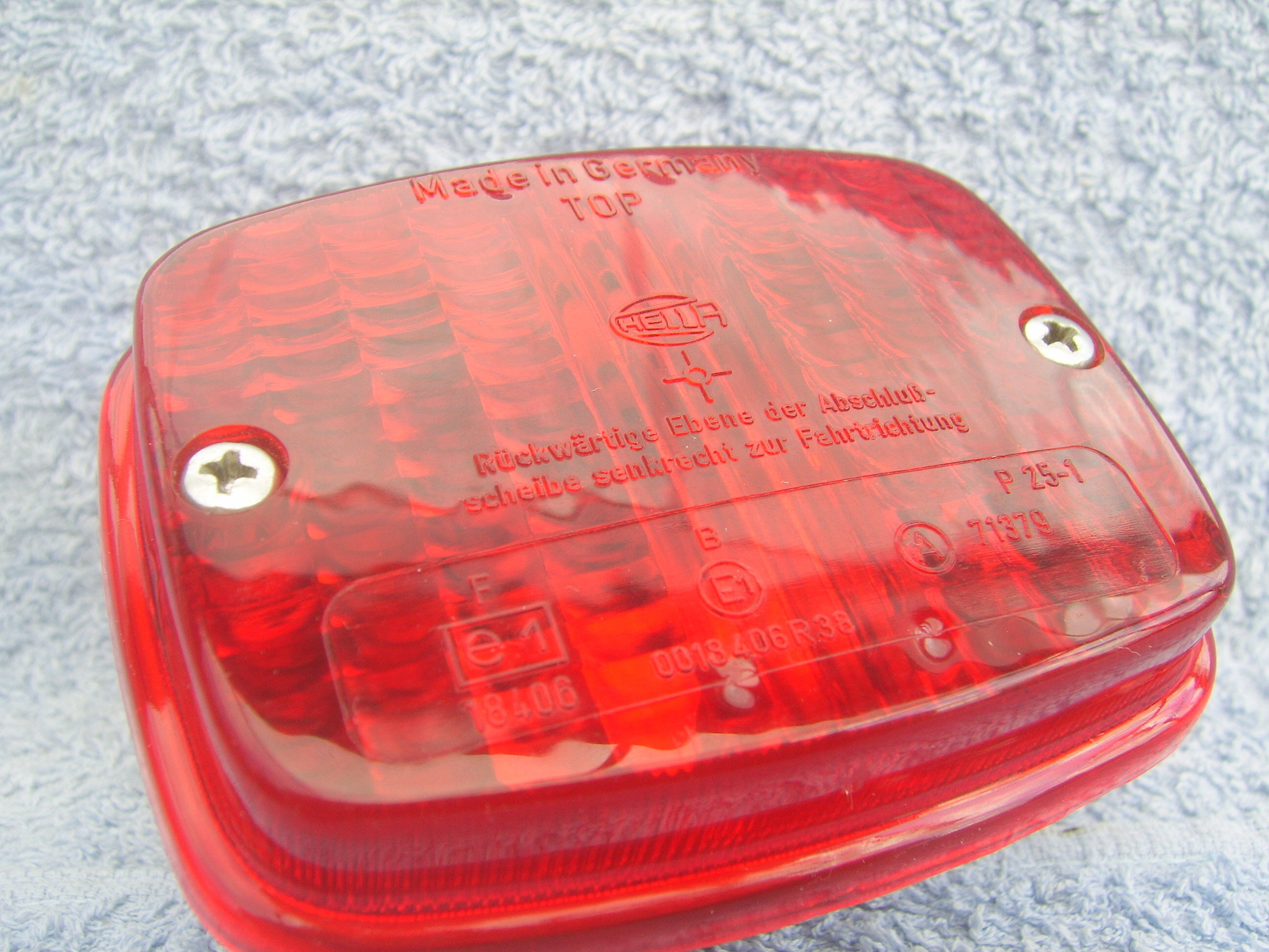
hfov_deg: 49.0
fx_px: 1393
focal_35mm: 38
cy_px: 476
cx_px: 634
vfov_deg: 37.7
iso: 50
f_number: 4
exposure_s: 1/100
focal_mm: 7.8
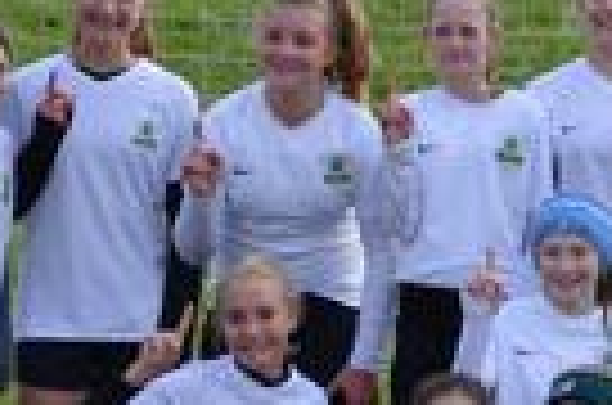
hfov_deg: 5.0
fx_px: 6971
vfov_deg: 3.3
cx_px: 626
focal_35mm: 411
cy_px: 198
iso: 400
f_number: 5
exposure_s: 1/1250
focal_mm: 68
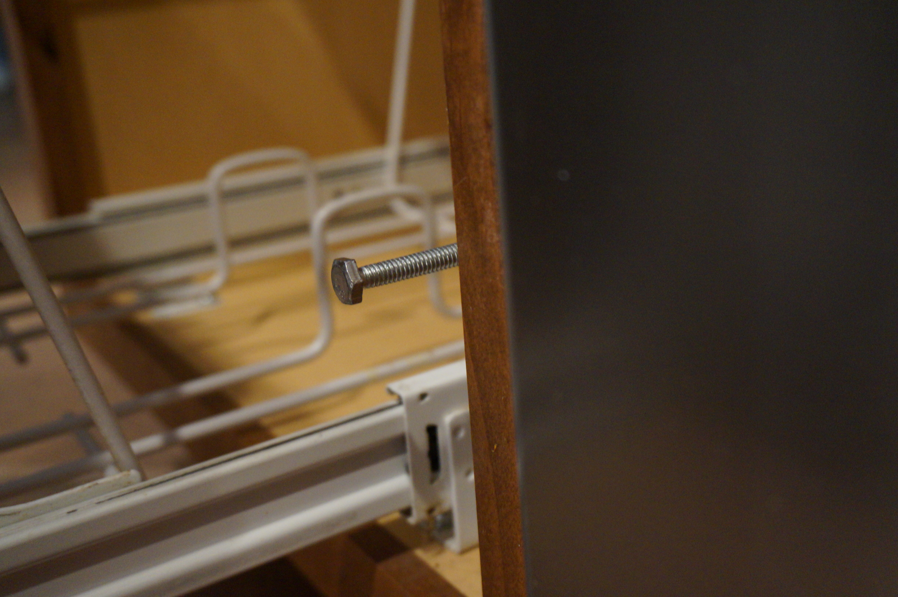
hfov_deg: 48.0
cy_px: 298
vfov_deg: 32.9
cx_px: 449
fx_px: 1009
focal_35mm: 40
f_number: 4.5
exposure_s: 1/40
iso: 3200
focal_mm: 27
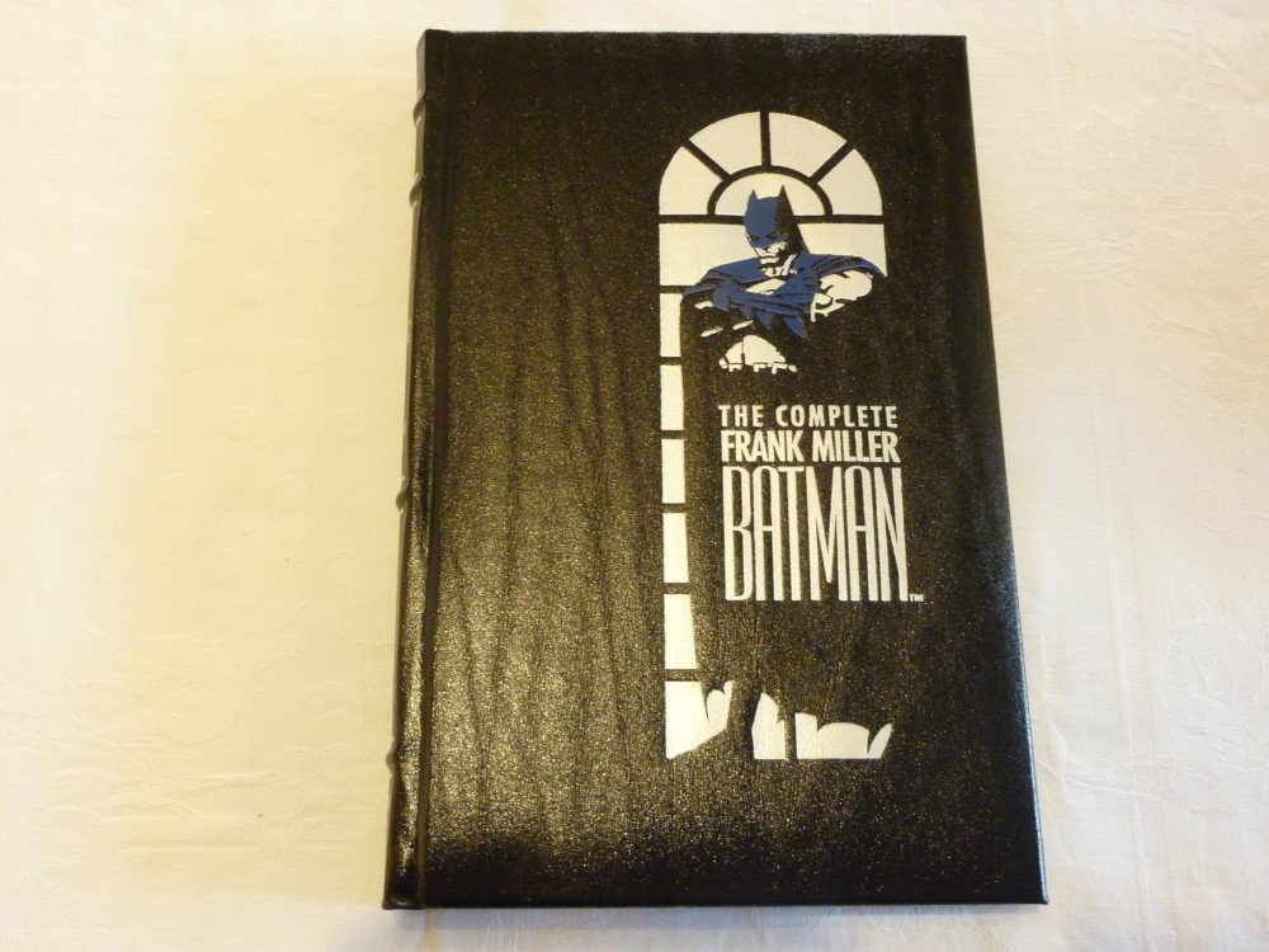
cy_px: 476
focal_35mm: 35
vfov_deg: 40.7
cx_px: 634
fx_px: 1283
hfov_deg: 52.6
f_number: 3.5
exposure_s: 1/10
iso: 400
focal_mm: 5.7
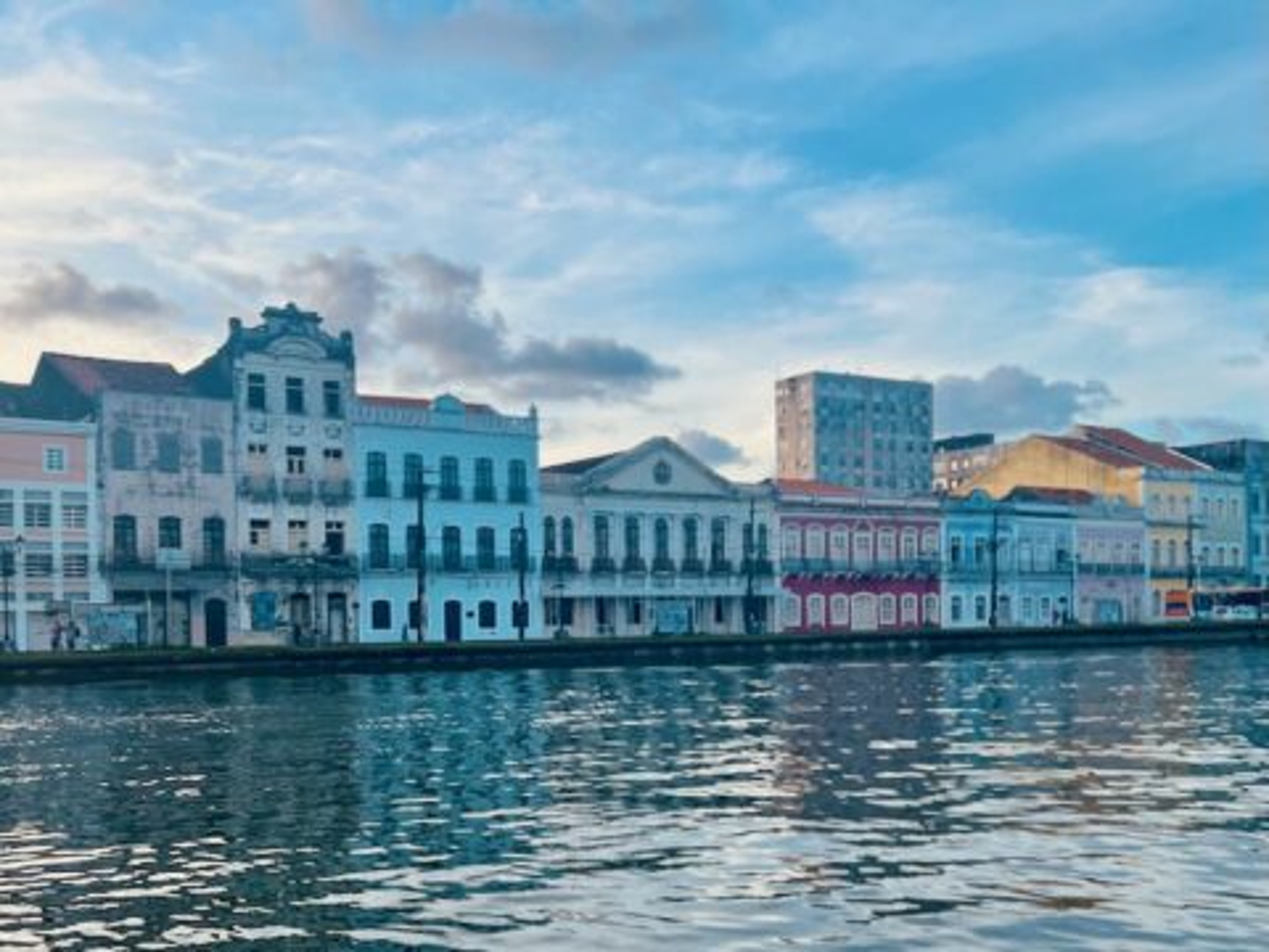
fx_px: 953
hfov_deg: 67.3
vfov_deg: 53.1
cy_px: 476
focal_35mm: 26
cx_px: 634
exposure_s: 1/1159
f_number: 1.5
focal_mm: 5.7
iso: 50
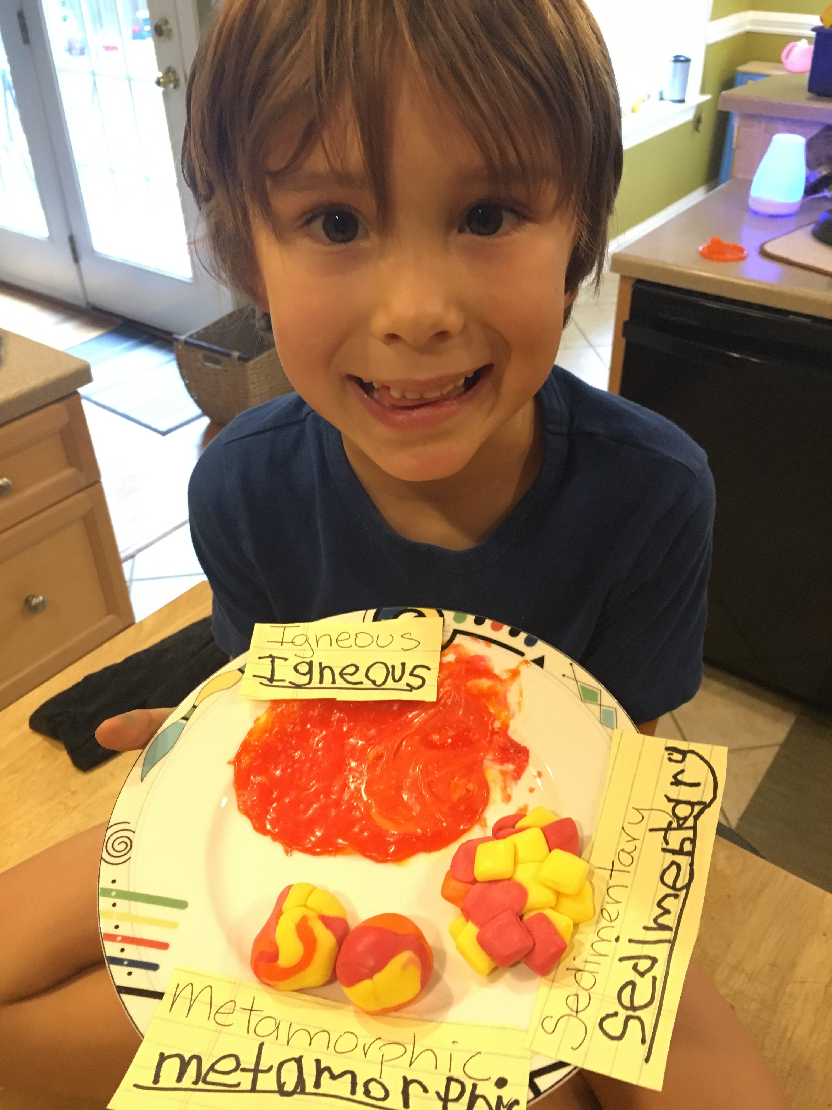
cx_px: 416
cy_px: 555
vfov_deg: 61.7
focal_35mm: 29
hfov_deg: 48.2
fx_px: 929
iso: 200
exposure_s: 1/24
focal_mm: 4.15
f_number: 2.2
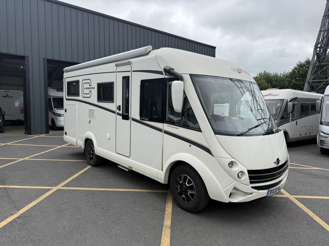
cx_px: 164
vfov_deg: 56.8
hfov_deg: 71.6
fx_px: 228
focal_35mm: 24
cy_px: 123
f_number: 1.78
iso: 80
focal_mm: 6.76
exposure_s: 1/1727
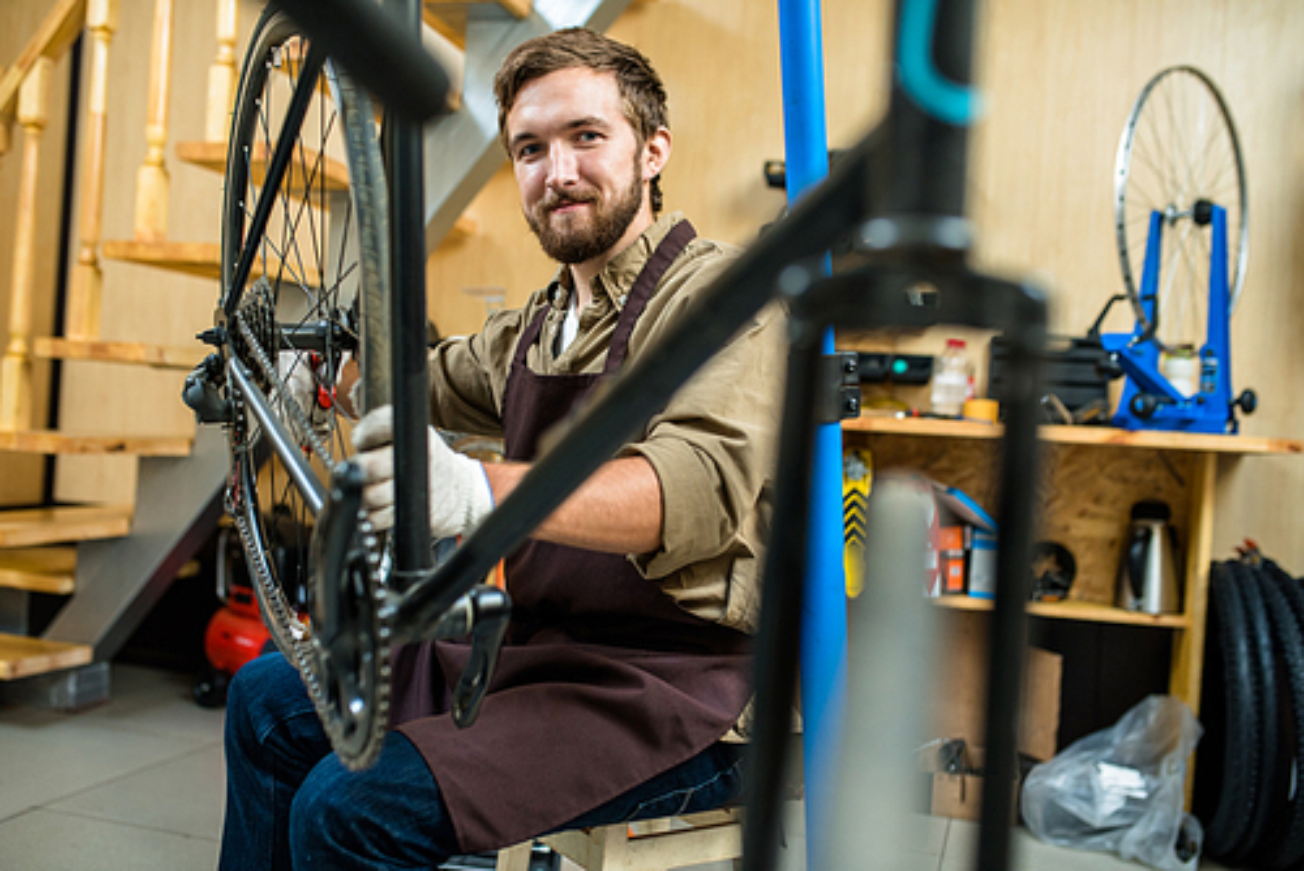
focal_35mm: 35
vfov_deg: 37.9
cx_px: 652
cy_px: 436
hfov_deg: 54.4
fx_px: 1268
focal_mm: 35
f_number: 2.5
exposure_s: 1/100
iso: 400
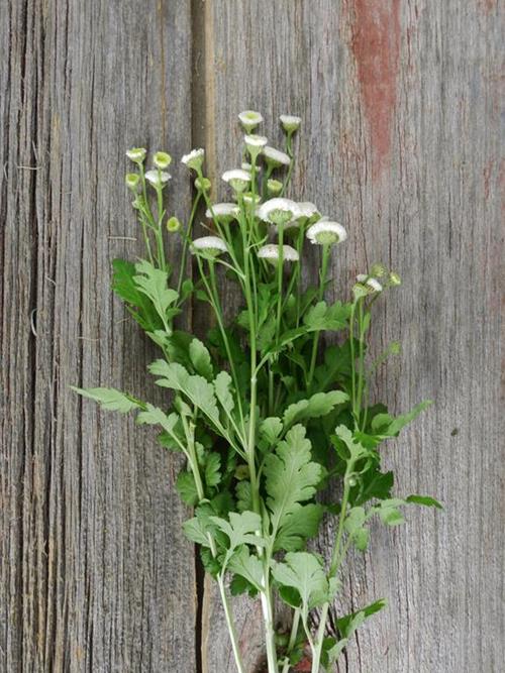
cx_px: 252
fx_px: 623
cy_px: 336
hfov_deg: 44.1
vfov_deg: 56.8
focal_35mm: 32
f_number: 3.7
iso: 360
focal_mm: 5.6
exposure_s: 1/30
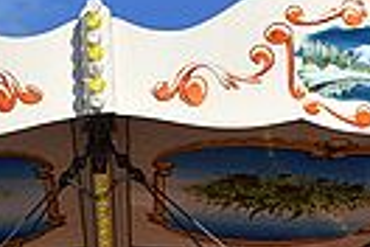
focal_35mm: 147
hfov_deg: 13.9
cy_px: 545
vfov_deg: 8.7
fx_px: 1511
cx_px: 90
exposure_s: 1/500
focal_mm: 18
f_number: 8
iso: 180
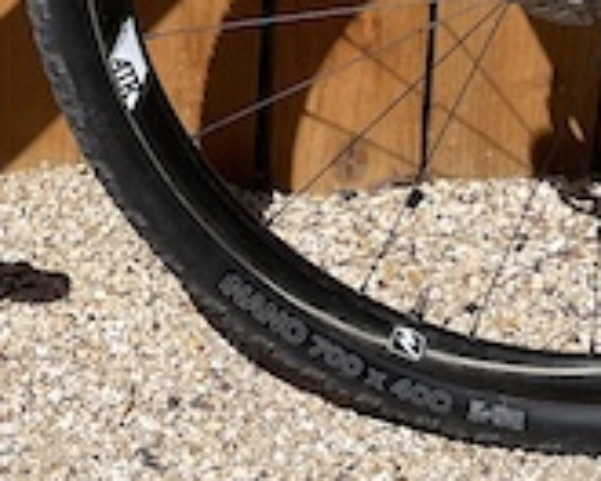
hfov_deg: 15.0
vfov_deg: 11.5
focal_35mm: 123
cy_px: -426
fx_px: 2188
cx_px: -175
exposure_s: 1/3509
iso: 32
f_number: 1.6
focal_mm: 4.2
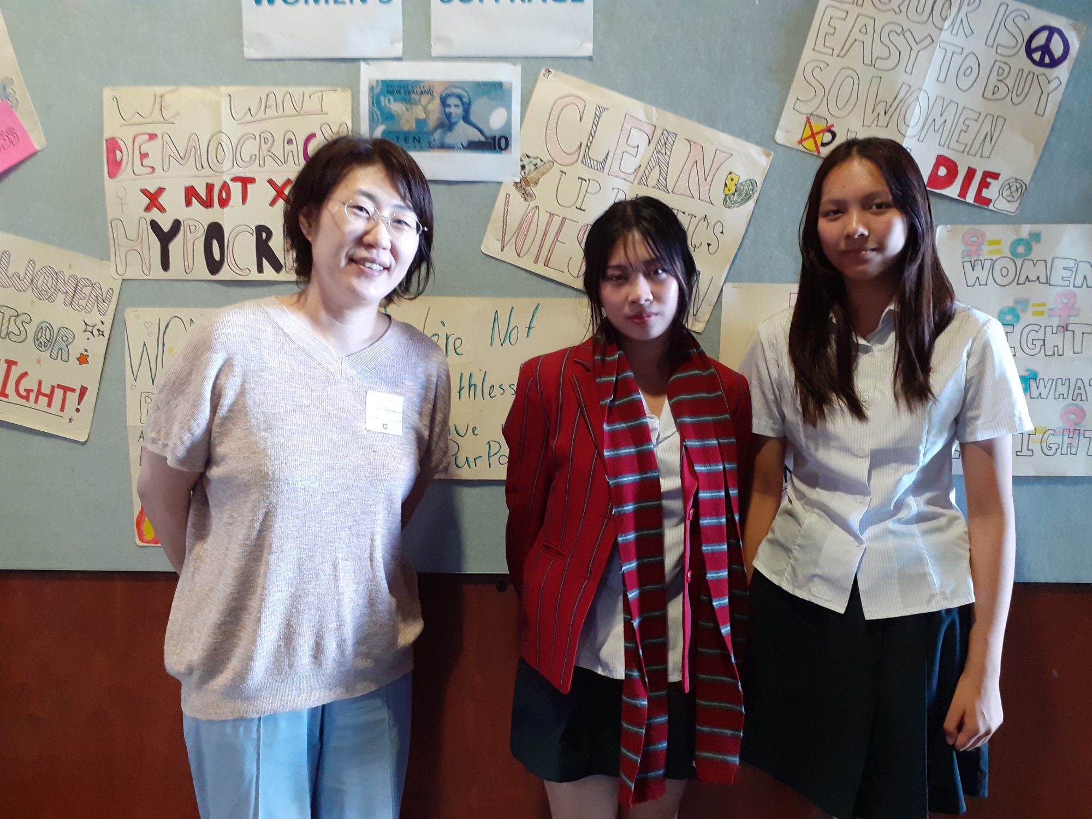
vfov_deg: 51.4
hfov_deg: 65.3
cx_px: 546
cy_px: 410
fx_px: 852
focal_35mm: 27
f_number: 1.9
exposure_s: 1/25
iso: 200
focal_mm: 3.6
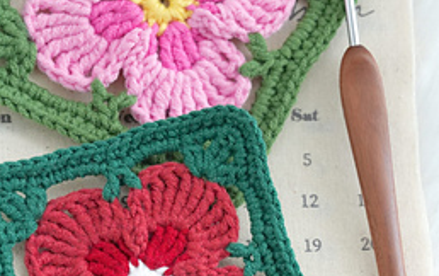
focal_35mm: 138
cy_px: 140
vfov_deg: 9.5
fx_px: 1653
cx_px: 191
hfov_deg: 15.1
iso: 3200
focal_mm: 70
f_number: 6.3
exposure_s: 1/400
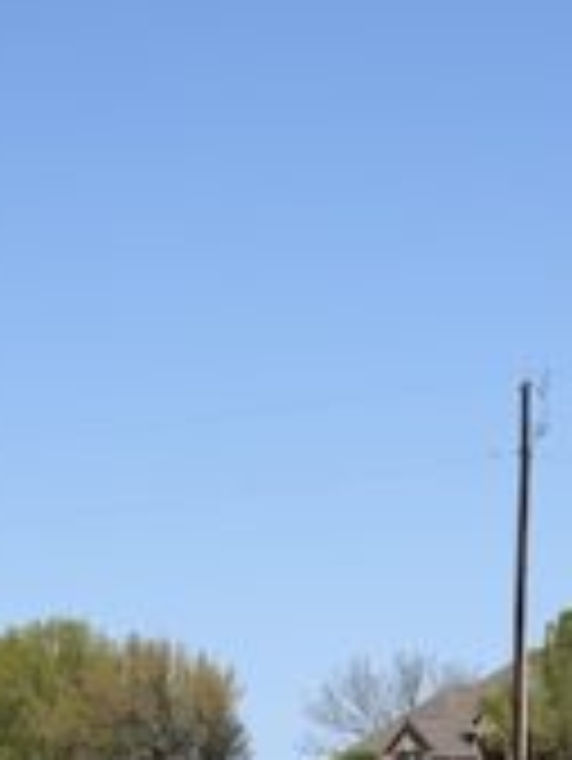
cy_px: 1120
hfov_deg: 5.7
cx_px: 401
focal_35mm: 262
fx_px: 5765
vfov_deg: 7.4
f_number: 2.4
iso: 16
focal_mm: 6
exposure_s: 1/1497
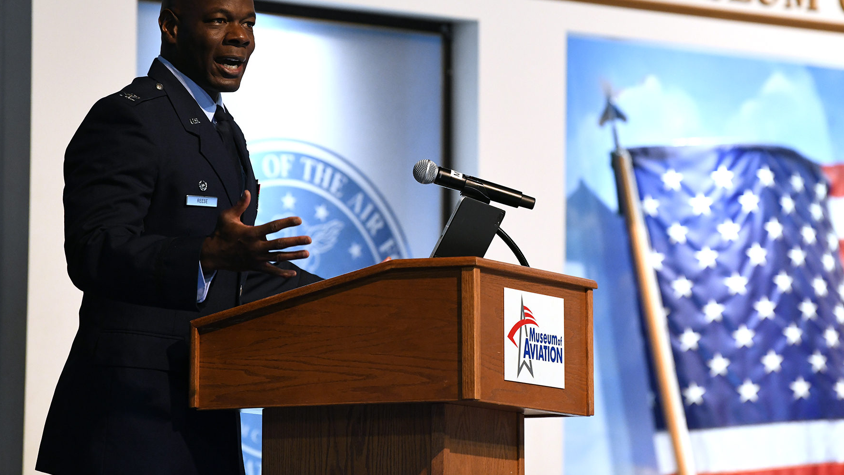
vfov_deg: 6.1
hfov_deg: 10.9
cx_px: 422
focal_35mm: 198
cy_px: 203
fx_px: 4431
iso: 2500
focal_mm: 185
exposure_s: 1/60
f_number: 3.5
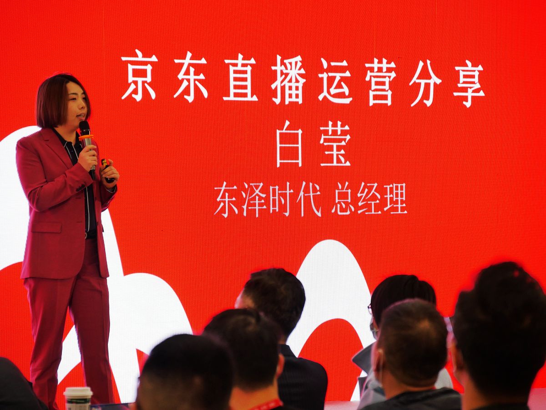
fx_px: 2902
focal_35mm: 184
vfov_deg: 8.1
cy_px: 205
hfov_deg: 10.7
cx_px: 273
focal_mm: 92
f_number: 5.4
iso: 400
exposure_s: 1/50
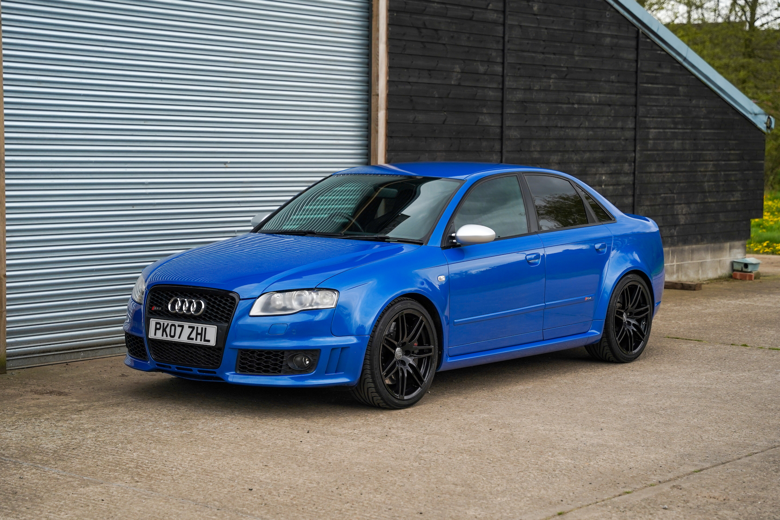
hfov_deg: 28.8
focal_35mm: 70
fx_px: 1516
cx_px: 390
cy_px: 260
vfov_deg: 19.5
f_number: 4
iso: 320
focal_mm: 70
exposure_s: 1/320
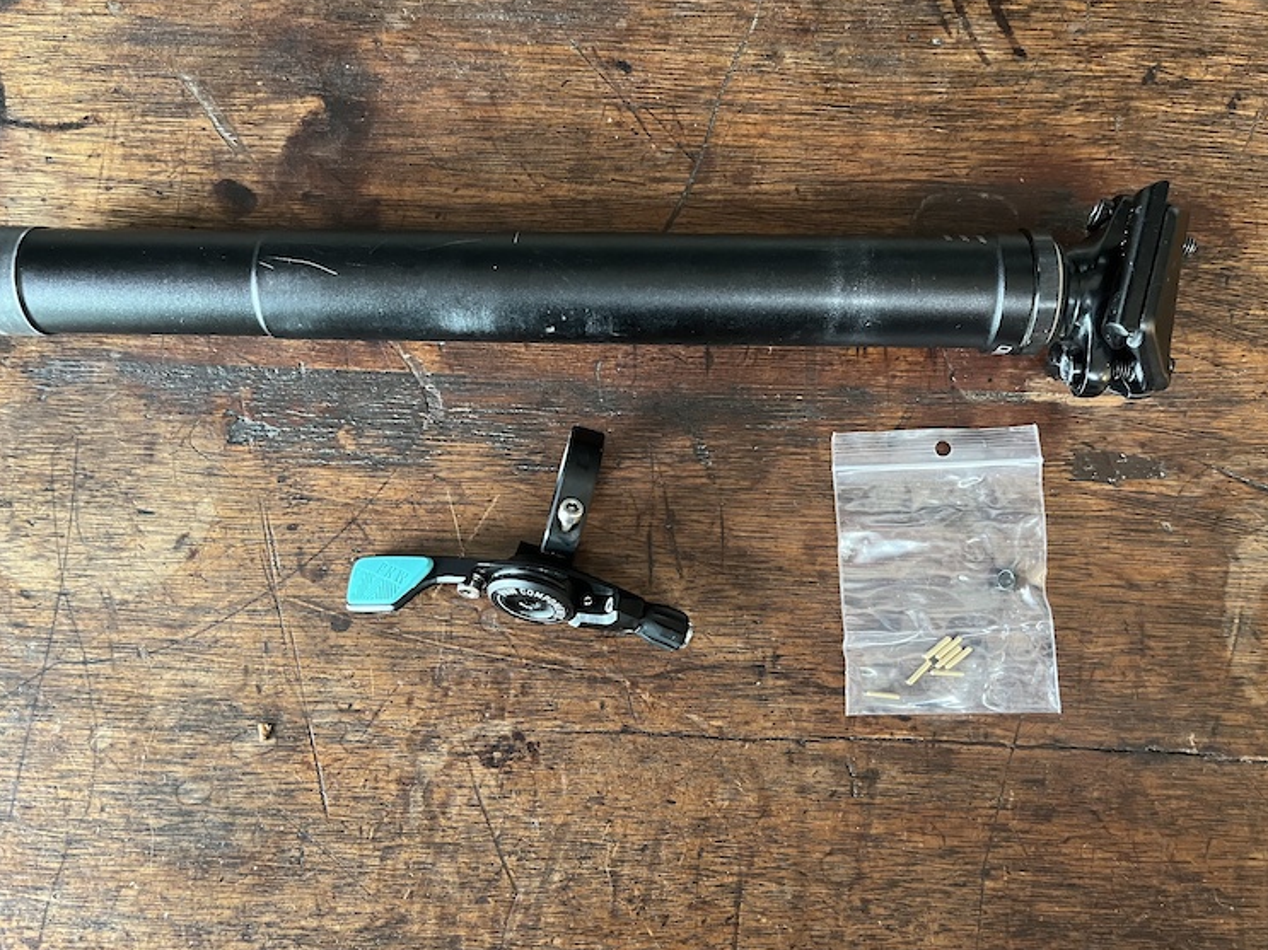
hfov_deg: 63.4
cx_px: 621
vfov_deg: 49.7
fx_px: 1025
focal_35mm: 28
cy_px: 484
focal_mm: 5.1
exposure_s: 1/40
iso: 500
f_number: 1.6
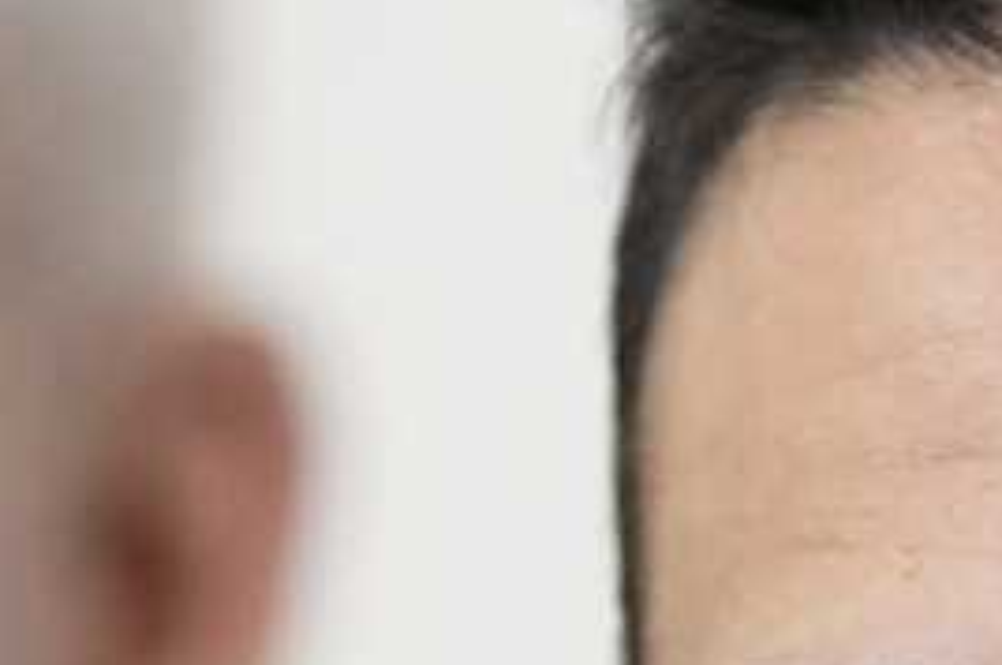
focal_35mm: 1546
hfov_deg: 1.3
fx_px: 42978
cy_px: 1201
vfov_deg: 0.9
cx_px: 1282
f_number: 1.8
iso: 1250
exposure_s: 1/500
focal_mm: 135
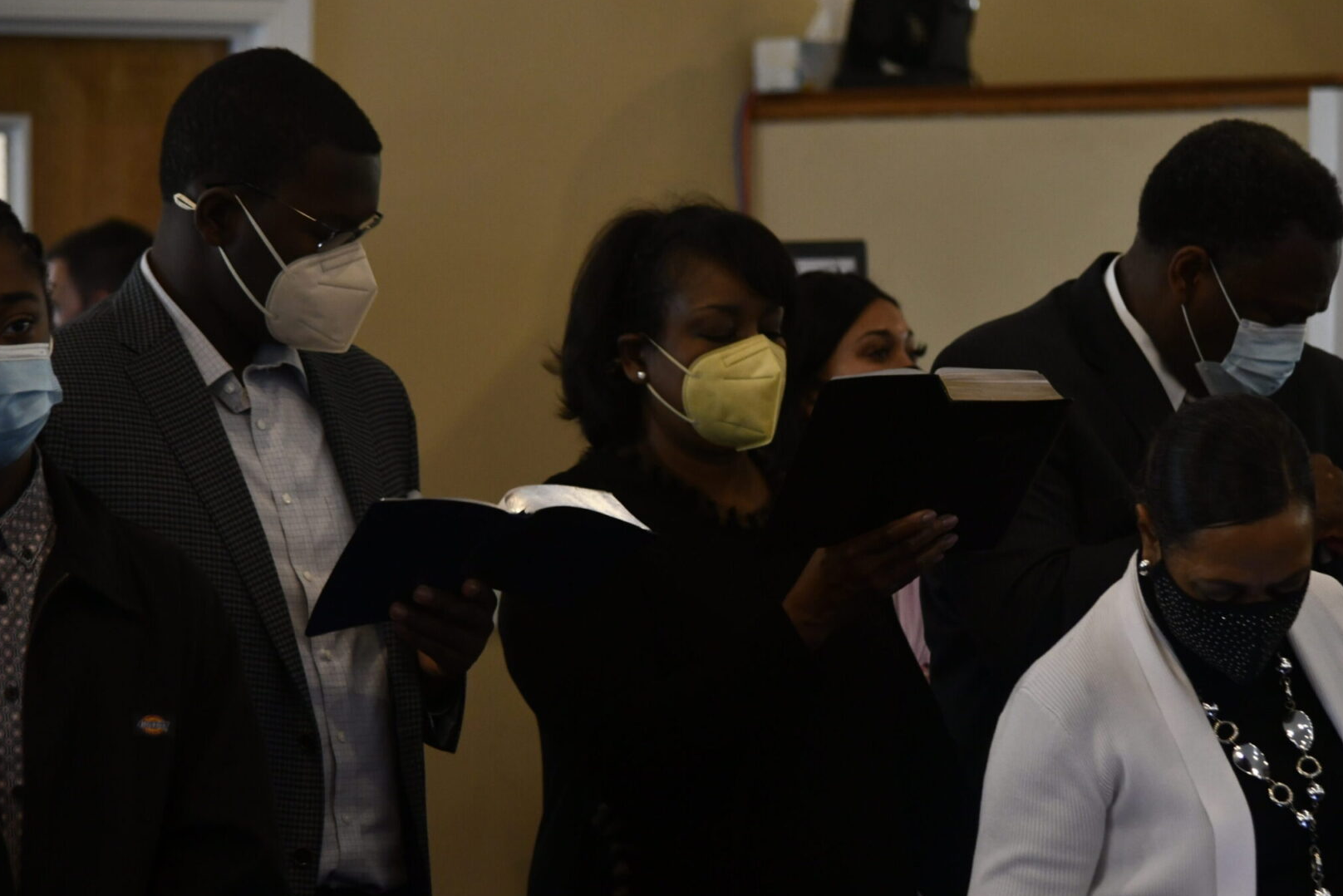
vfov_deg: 6.9
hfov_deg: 10.3
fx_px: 7425
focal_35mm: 199
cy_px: 530
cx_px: 814
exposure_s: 1/60
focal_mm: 105
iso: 1000
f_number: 4.8
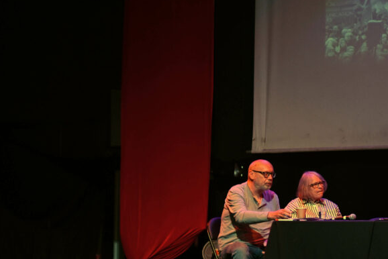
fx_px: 1003
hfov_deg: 20.5
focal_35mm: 93
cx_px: 465
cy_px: 120
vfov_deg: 14.7
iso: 2000
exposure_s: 1/160
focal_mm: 35
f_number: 3.2
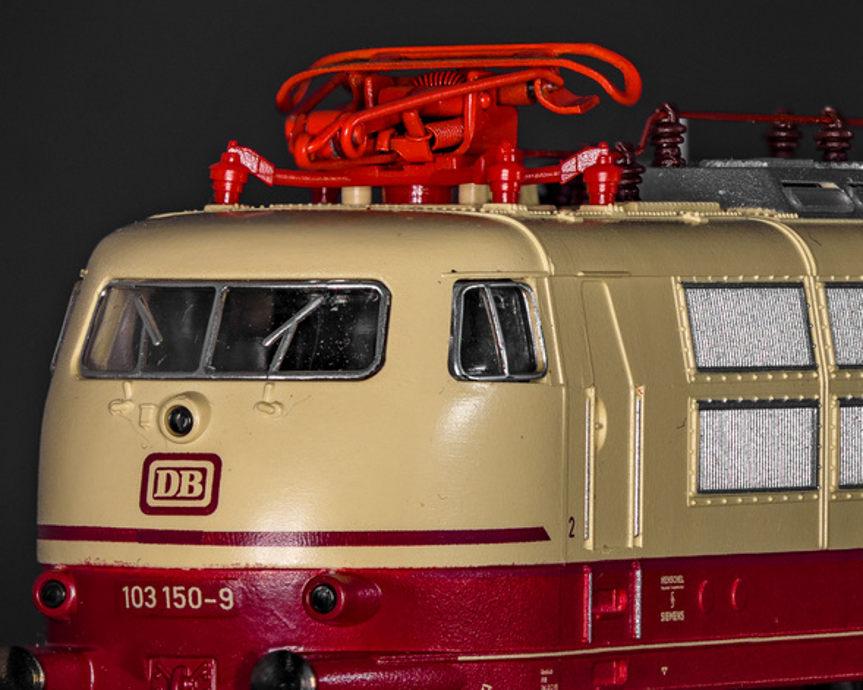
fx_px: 10427
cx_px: 845
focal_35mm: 408
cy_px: 234
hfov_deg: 4.7
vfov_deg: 3.8
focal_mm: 105
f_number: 8
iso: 100
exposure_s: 1/160
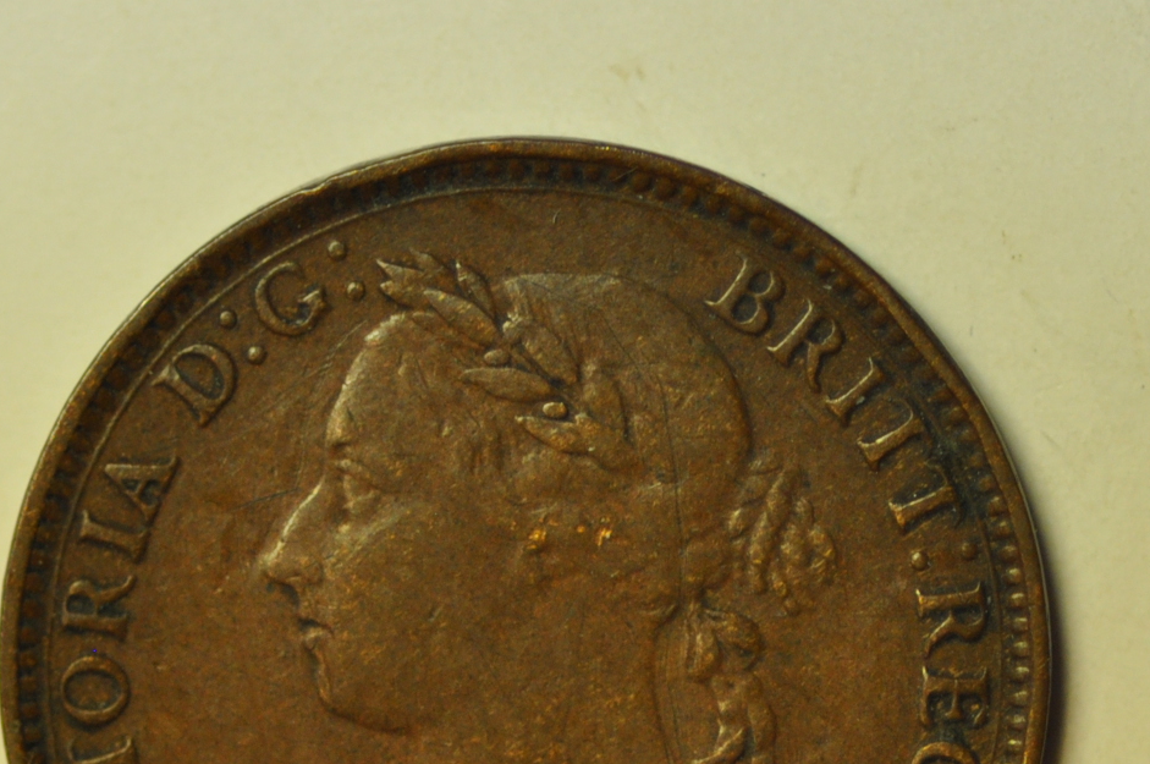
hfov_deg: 10.0
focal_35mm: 205
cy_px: 714
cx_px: 561
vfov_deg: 6.7
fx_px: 6541
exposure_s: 1/250
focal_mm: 60
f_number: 4
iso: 640
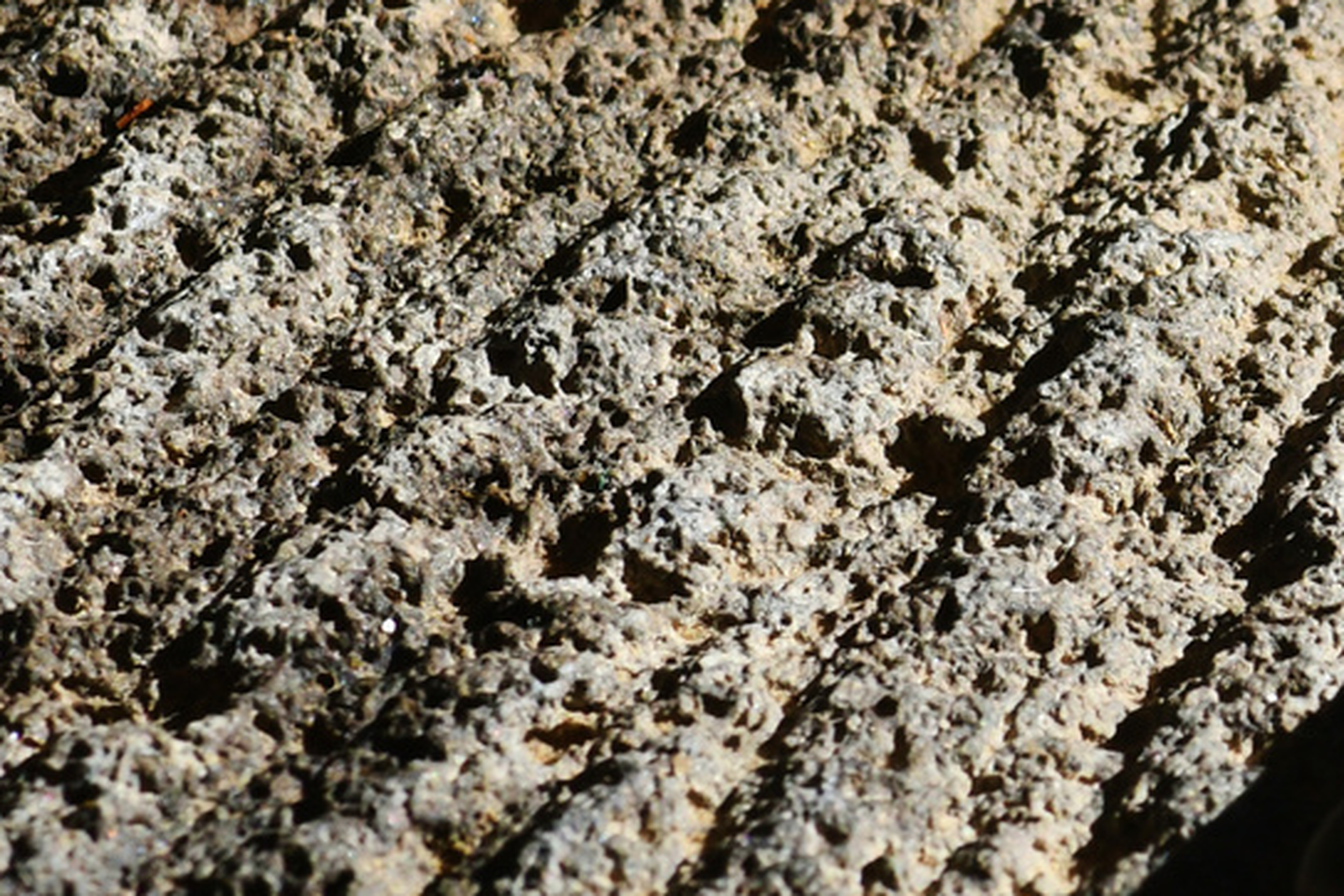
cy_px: 413
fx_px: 17471
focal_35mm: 468
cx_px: 1738
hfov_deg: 4.4
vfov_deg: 2.9
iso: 450
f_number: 11
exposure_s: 1/400
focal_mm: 105
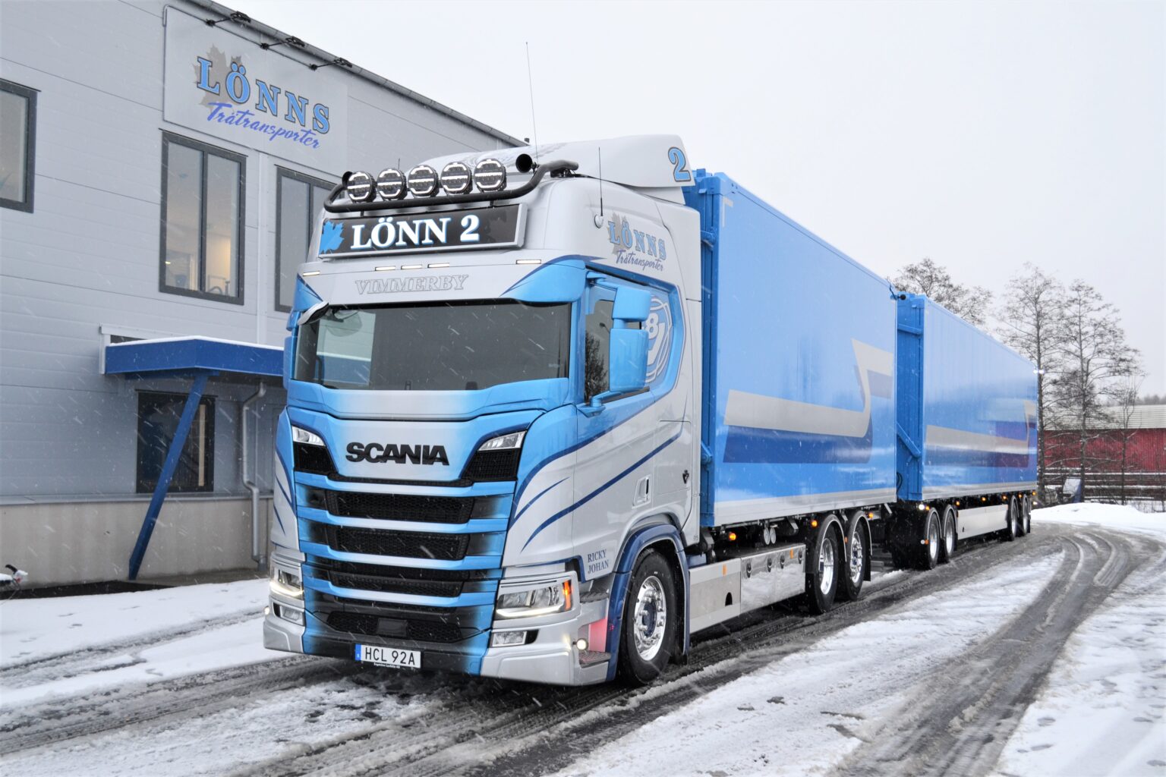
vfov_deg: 36.9
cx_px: 583
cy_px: 388
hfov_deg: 53.1
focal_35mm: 36
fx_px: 1166
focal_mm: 24
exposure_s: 1/100
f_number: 5
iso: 400
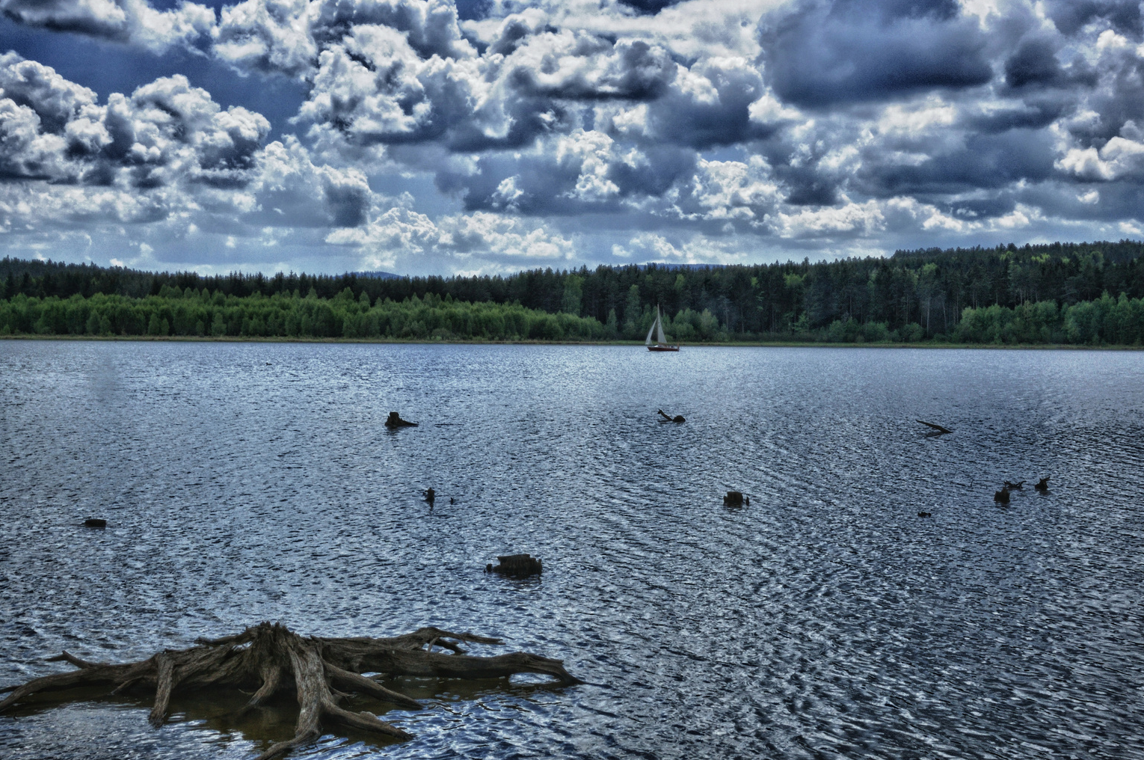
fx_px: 1619
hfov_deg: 38.9
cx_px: 576
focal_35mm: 51
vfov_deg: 26.4
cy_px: 359
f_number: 25
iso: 200
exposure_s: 1/100
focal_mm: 32
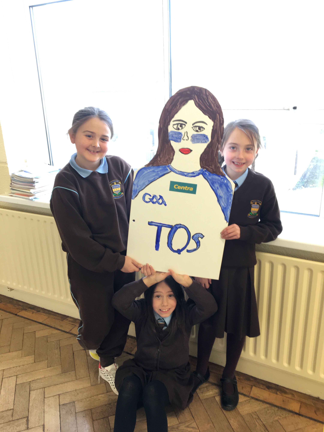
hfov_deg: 48.2
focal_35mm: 29
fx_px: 362
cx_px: 162
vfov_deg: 61.7
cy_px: 216
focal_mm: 4.15
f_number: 2.2
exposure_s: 1/33
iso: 80
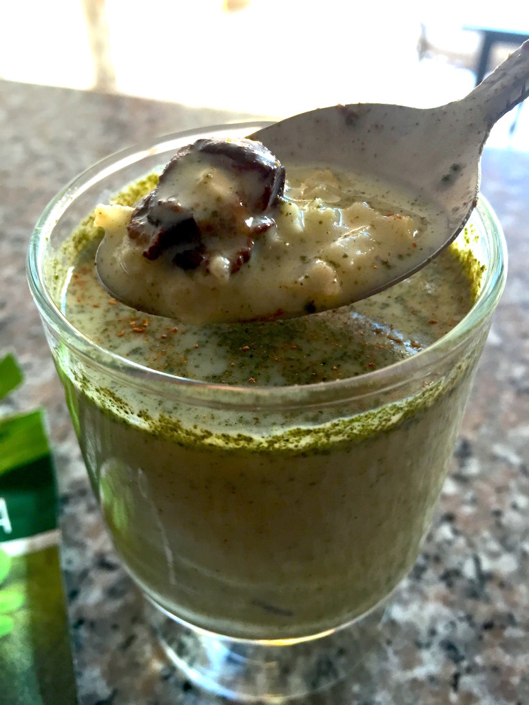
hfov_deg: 48.2
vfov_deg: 61.7
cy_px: 352
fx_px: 591
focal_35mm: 29
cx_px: 264
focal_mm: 4.15
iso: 50
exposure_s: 1/30
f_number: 2.2
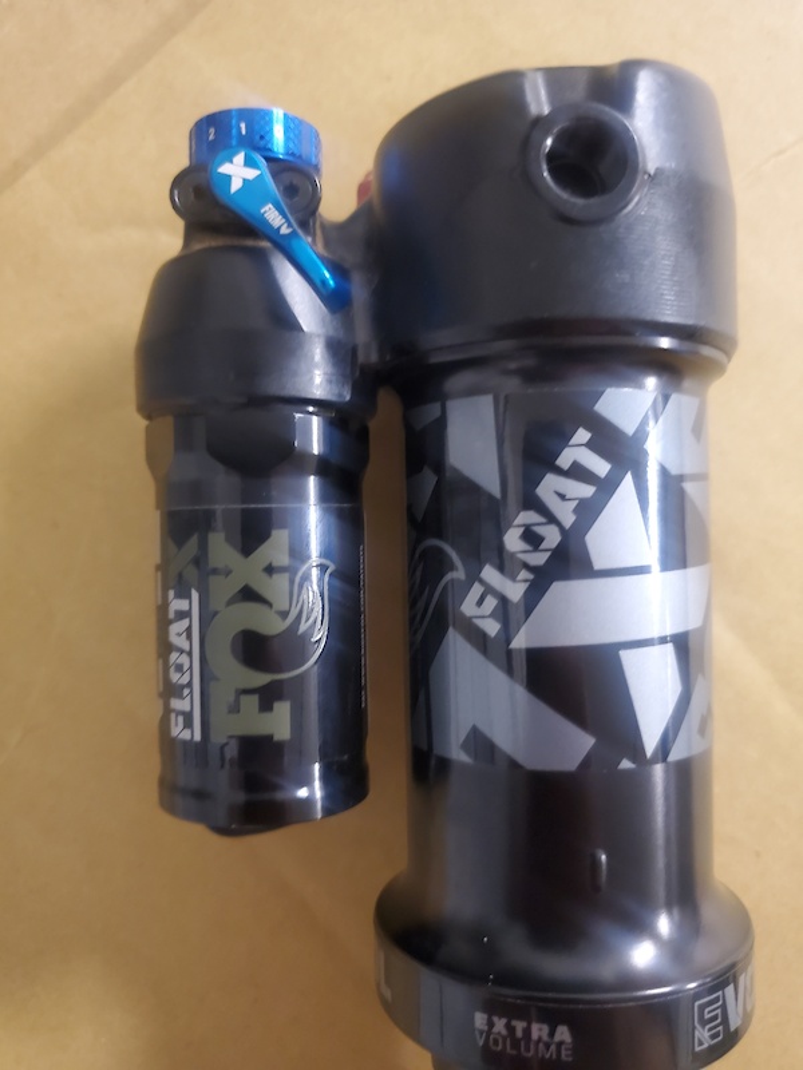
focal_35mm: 26
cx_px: 402
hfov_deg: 53.1
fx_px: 804
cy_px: 535
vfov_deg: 67.3
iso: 800
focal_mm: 4.3
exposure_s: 1/10
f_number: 1.5
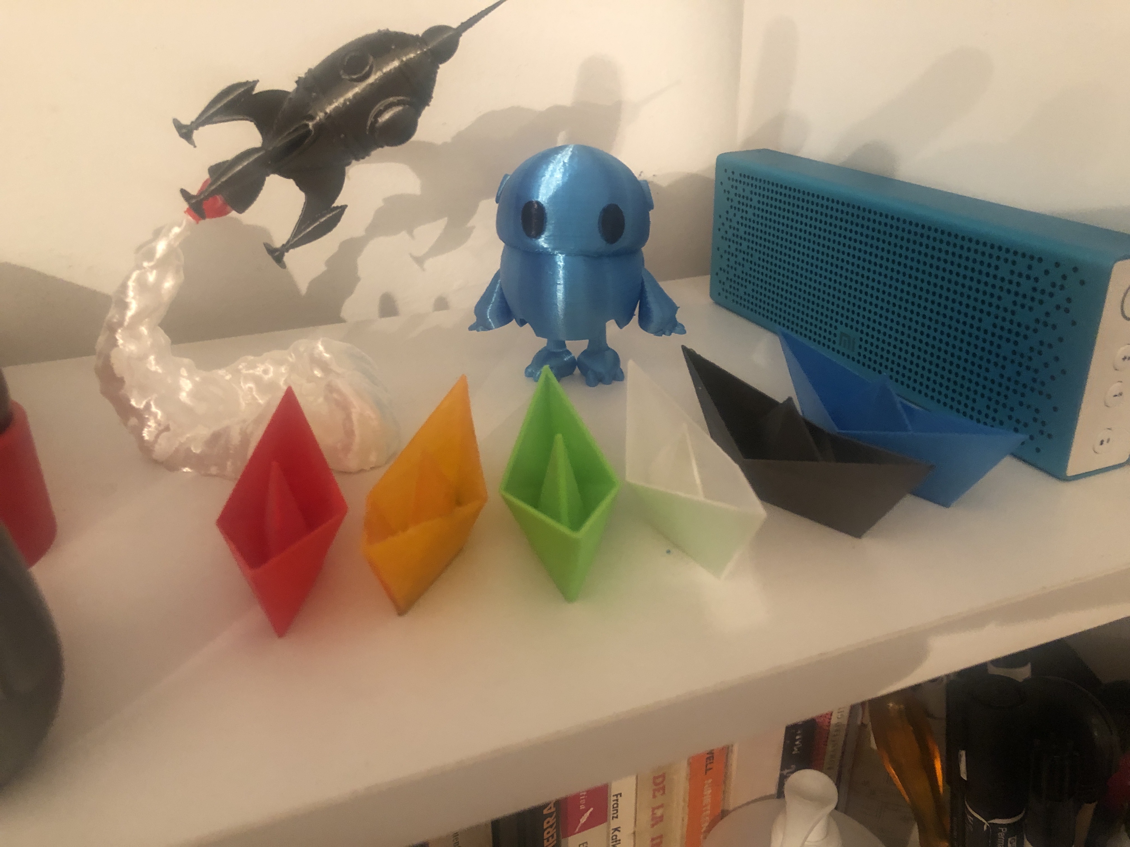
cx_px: 565
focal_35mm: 28
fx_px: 914
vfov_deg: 49.7
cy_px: 424
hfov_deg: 63.4
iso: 80
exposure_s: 1/7
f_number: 1.8
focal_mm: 4
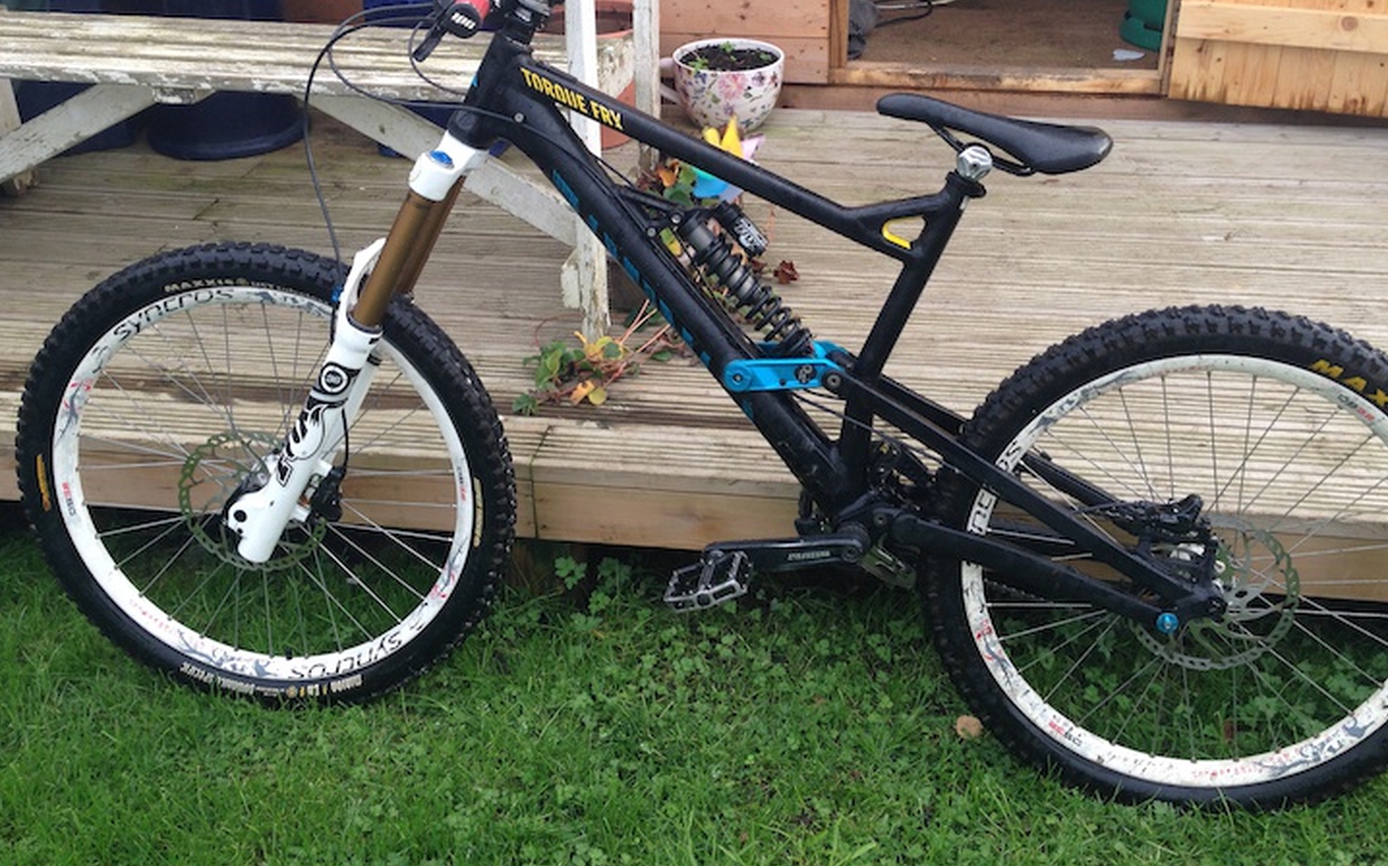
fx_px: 1475
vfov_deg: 32.6
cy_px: 325
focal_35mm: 39
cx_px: 706
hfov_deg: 50.4
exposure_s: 1/120
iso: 50
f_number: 2.4
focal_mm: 4.12
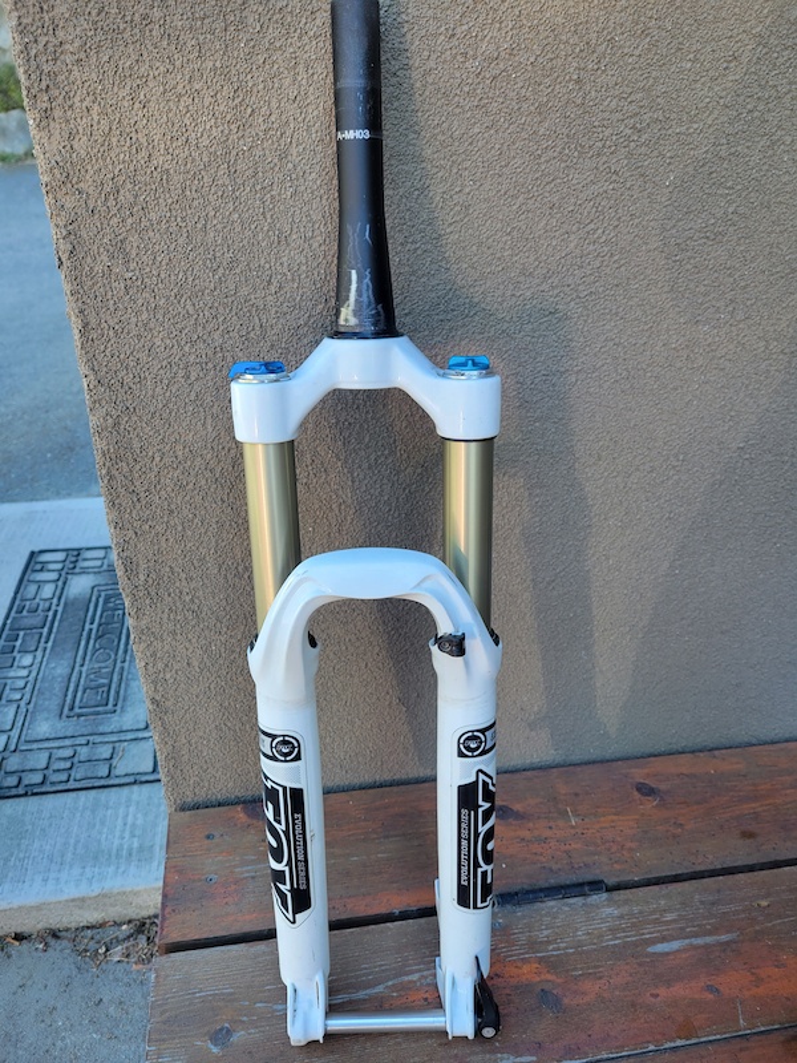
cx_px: 398
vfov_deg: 67.3
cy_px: 532
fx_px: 798
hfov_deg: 53.1
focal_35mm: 26
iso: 40
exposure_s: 1/120
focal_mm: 5.4
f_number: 1.8
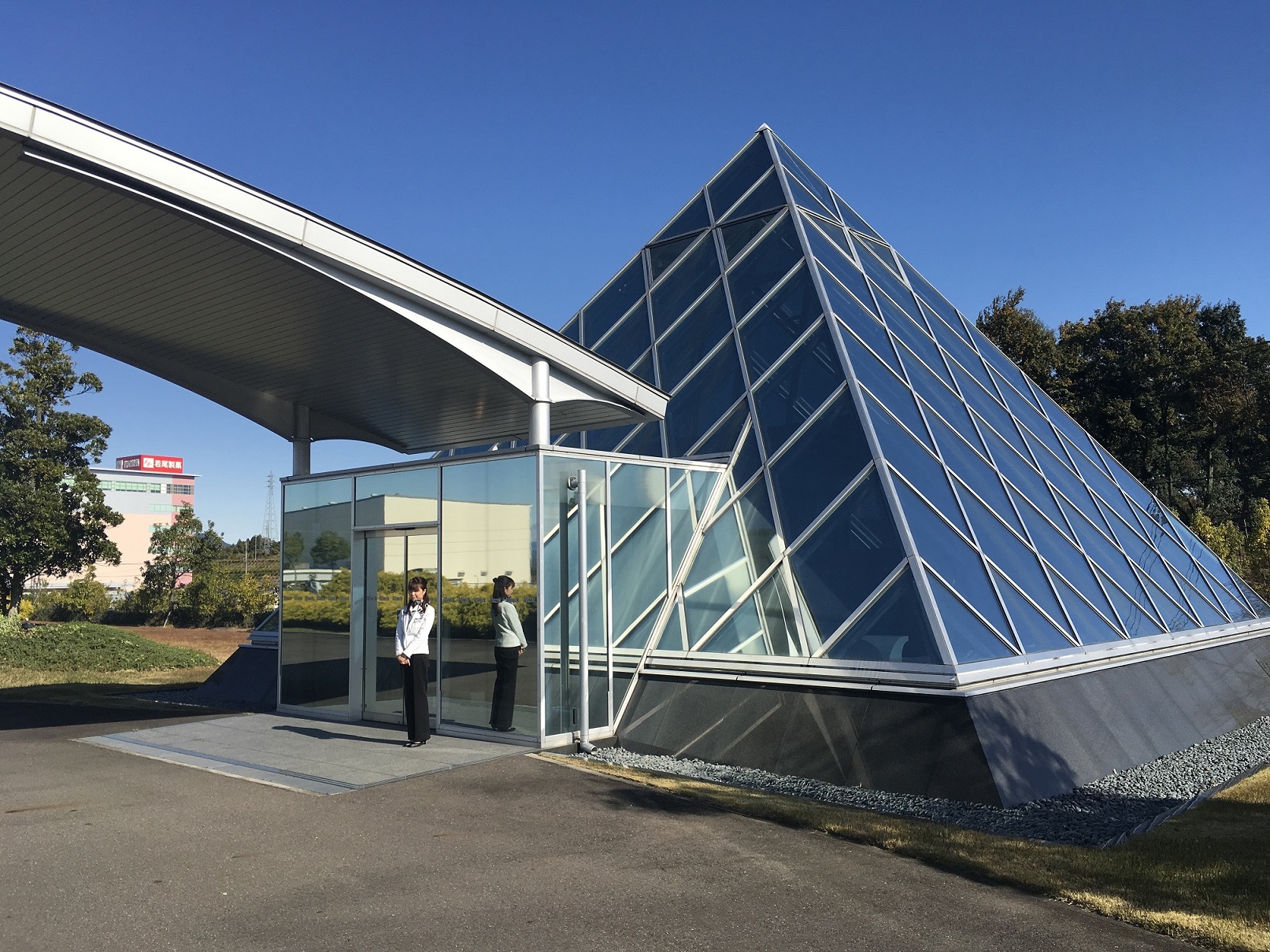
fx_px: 1064
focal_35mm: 29
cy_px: 476
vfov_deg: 48.2
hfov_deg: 61.7
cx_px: 635
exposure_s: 1/2024
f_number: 2.2
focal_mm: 4.15
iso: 25
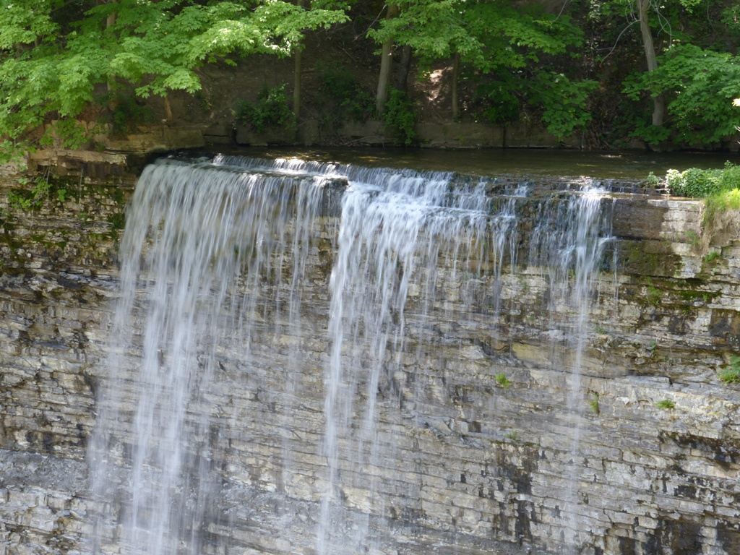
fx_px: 2180
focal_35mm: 102
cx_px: 370
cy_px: 278
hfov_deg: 19.3
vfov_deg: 14.5
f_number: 8
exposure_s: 1/20
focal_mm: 18.3
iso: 100
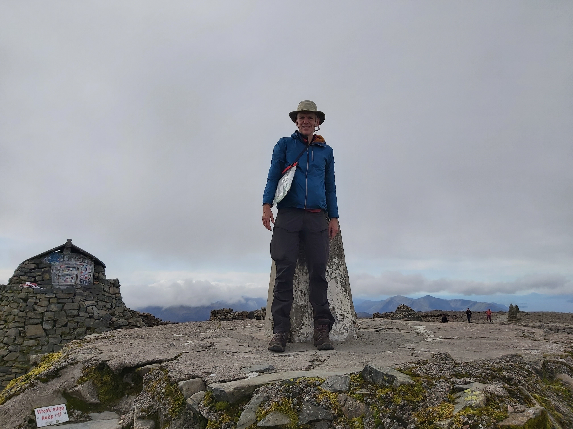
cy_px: 214
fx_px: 430
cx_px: 286
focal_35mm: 26
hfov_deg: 67.3
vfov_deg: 53.1
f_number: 1.7
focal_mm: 3.92
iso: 64
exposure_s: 1/3810
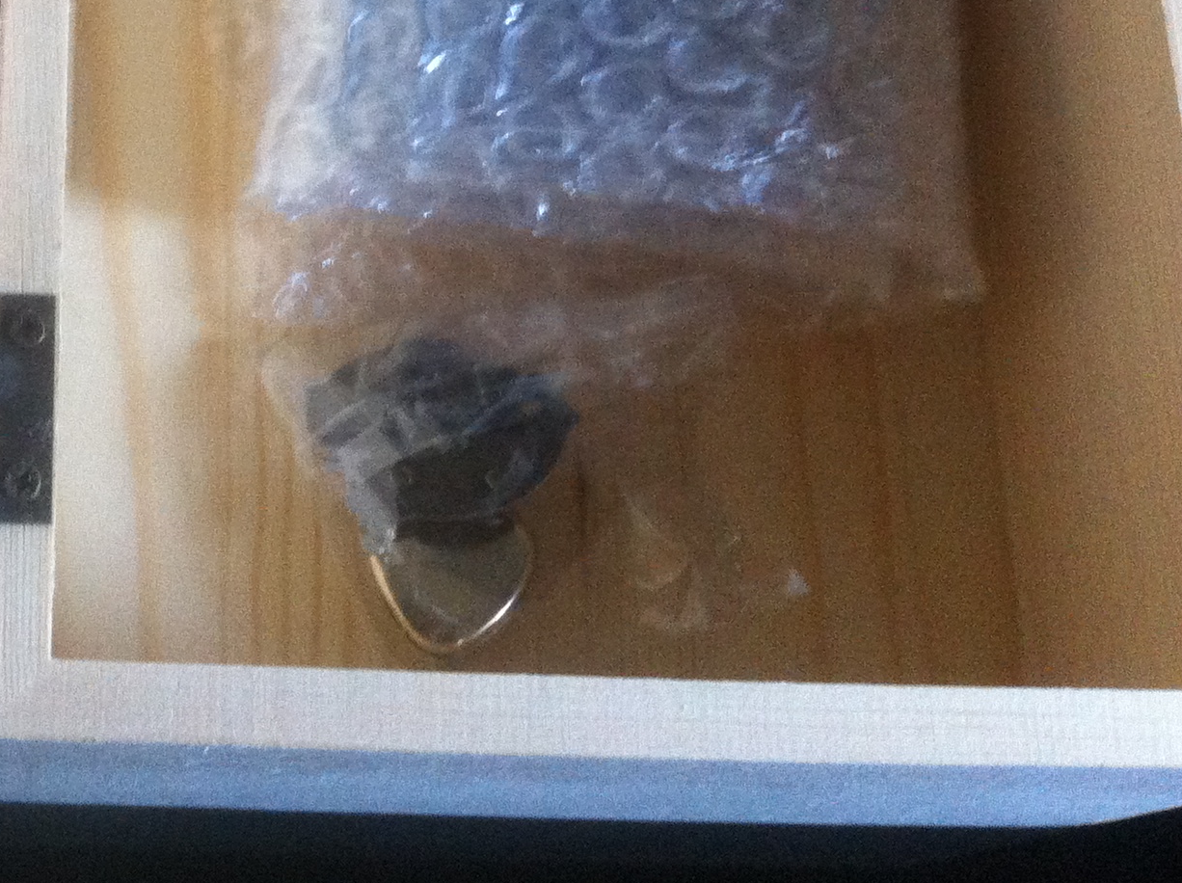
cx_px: 70
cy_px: -29
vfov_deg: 19.2
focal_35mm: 74
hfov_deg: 25.4
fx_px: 2523
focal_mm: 3.85
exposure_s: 1/17
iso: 320
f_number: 2.8
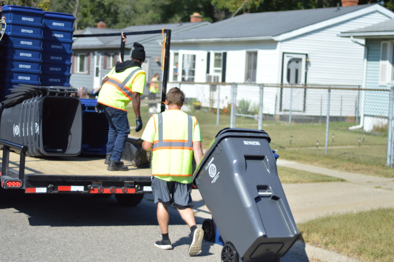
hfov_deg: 27.0
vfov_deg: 18.1
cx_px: 197
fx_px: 820
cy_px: 131
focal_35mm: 75
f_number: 1.8
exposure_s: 1/4000
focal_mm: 50
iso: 100
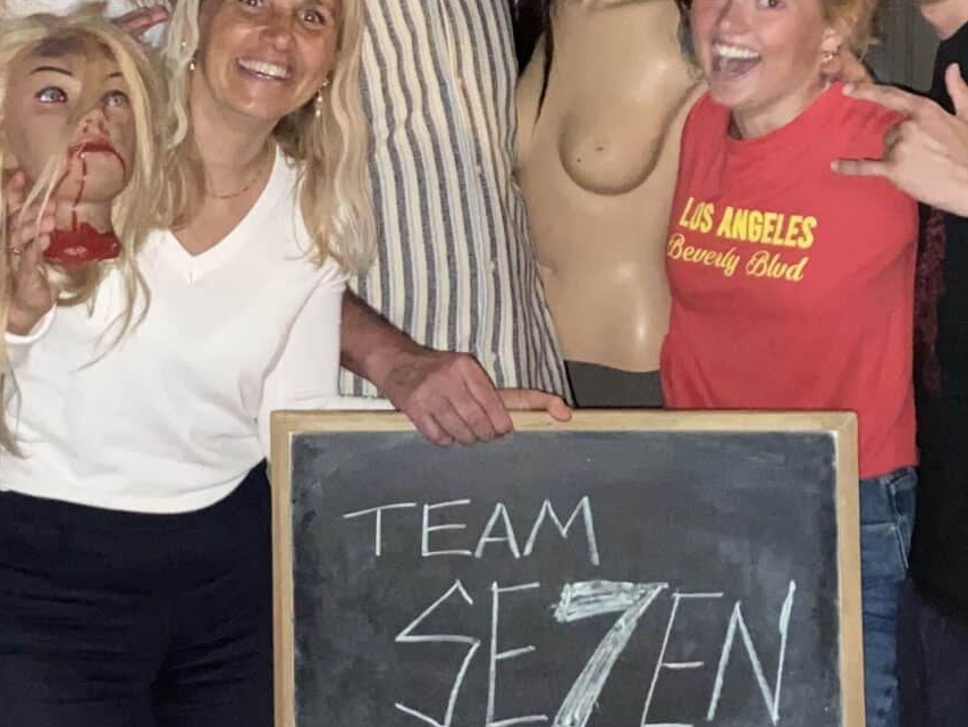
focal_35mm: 78
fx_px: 2181
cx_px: 250
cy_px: 70
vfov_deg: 18.6
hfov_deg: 24.8
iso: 500
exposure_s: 1/4
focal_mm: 4.25
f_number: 1.8
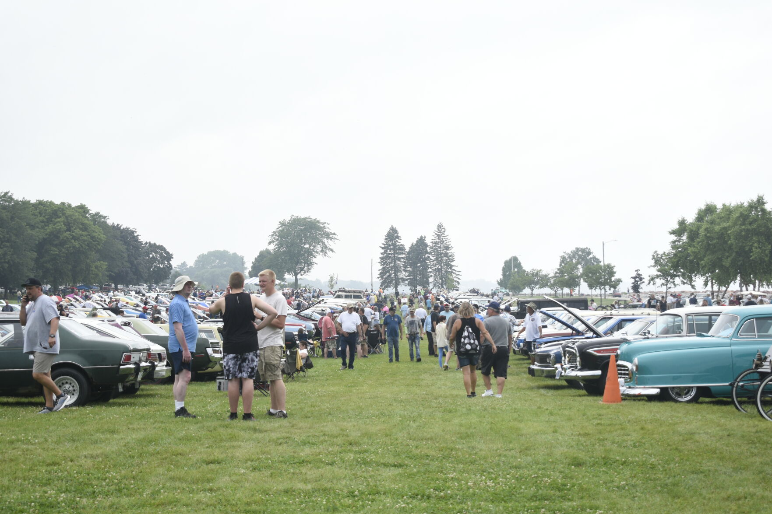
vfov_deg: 20.2
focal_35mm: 68
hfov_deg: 29.9
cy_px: 257
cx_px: 386
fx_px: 1447
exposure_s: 1/640
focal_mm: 45
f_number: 5
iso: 400
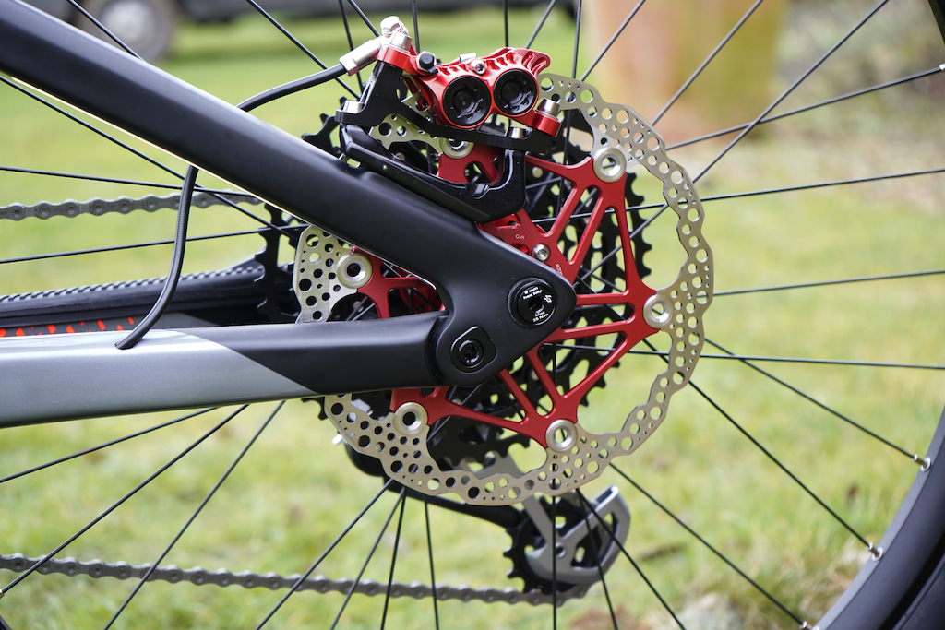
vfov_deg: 19.5
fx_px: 1838
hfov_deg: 28.8
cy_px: 315
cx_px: 472
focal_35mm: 70
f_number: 5.6
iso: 2500
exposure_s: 1/100
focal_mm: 70
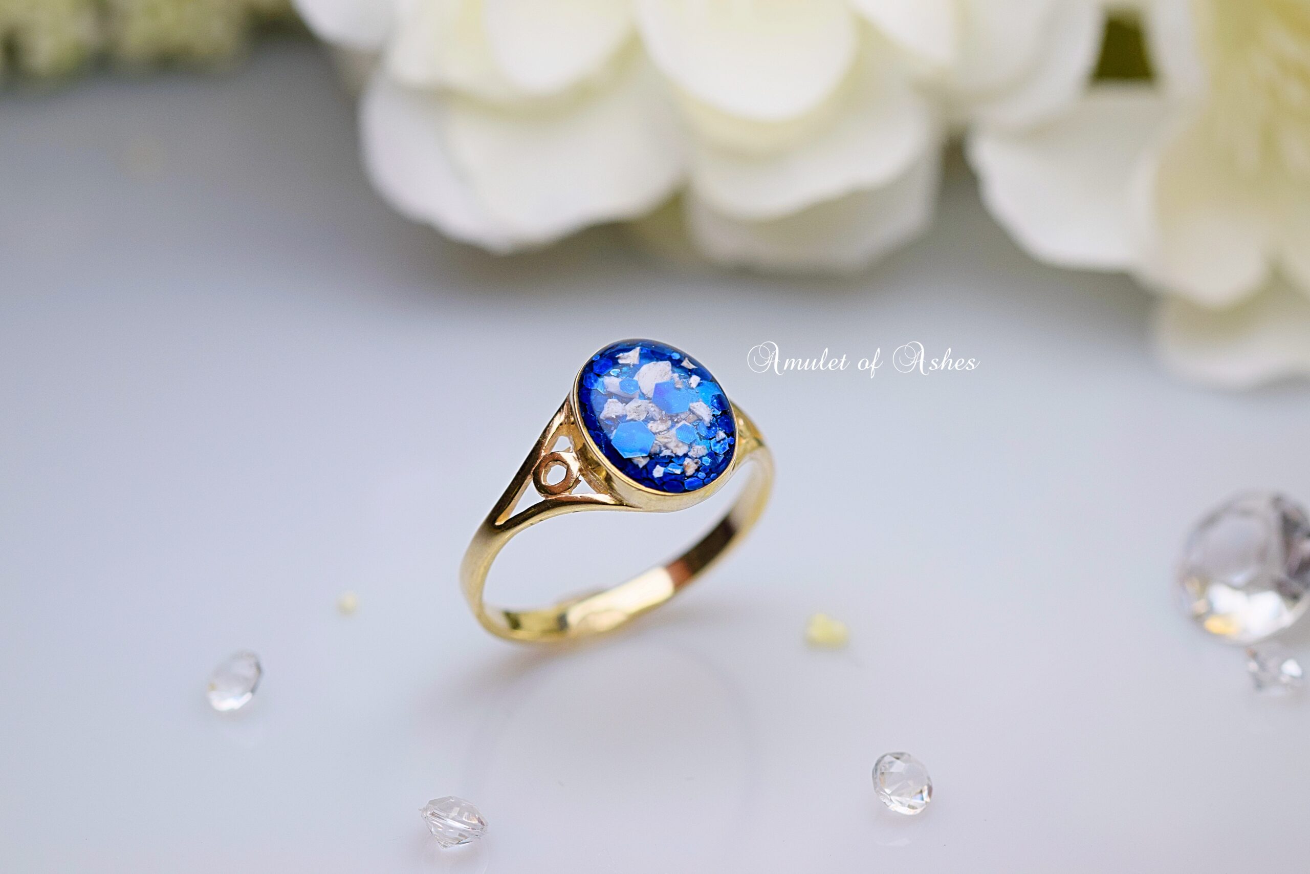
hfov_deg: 13.0
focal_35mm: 158
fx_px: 5731
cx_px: 655
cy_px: 437
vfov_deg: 8.7
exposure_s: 1/250
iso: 400
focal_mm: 105
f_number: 8
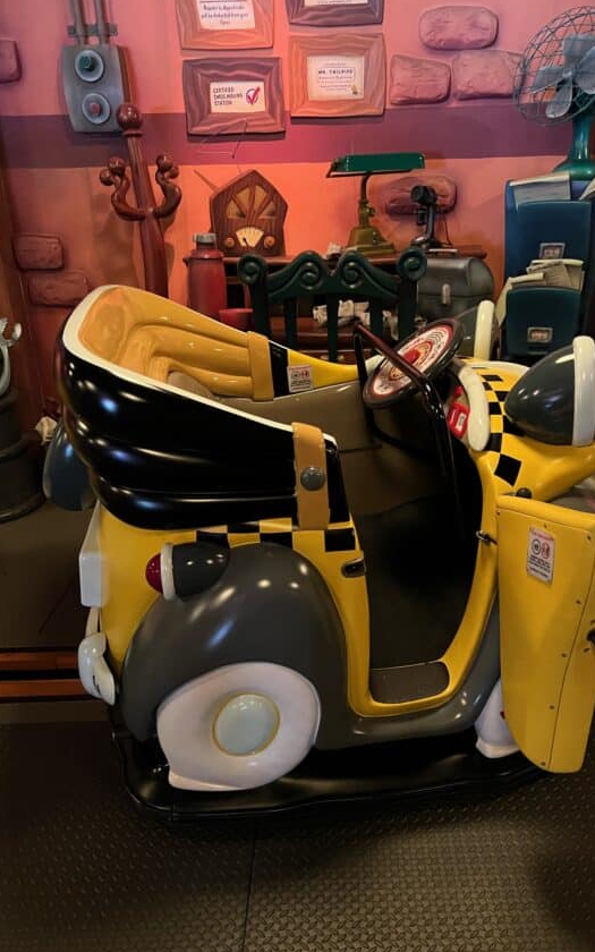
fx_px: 726
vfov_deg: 66.5
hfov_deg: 44.4
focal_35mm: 28
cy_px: 479
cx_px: 346
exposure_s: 1/30
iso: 640
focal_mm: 5.7
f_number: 1.5
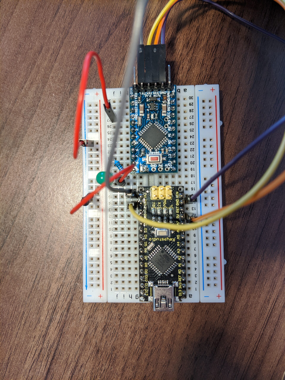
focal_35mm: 27
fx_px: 296
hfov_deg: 51.4
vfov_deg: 65.3
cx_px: 142
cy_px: 190
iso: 64
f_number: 1.8
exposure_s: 1/30
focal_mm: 4.44
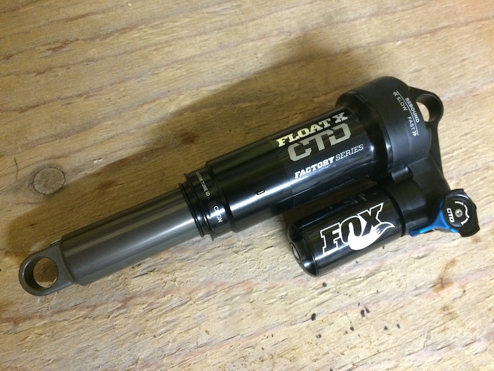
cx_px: 247
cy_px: 186
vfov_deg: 48.2
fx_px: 414
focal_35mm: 29
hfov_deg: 61.7
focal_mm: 4.15
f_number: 2.2
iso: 320
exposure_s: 1/15
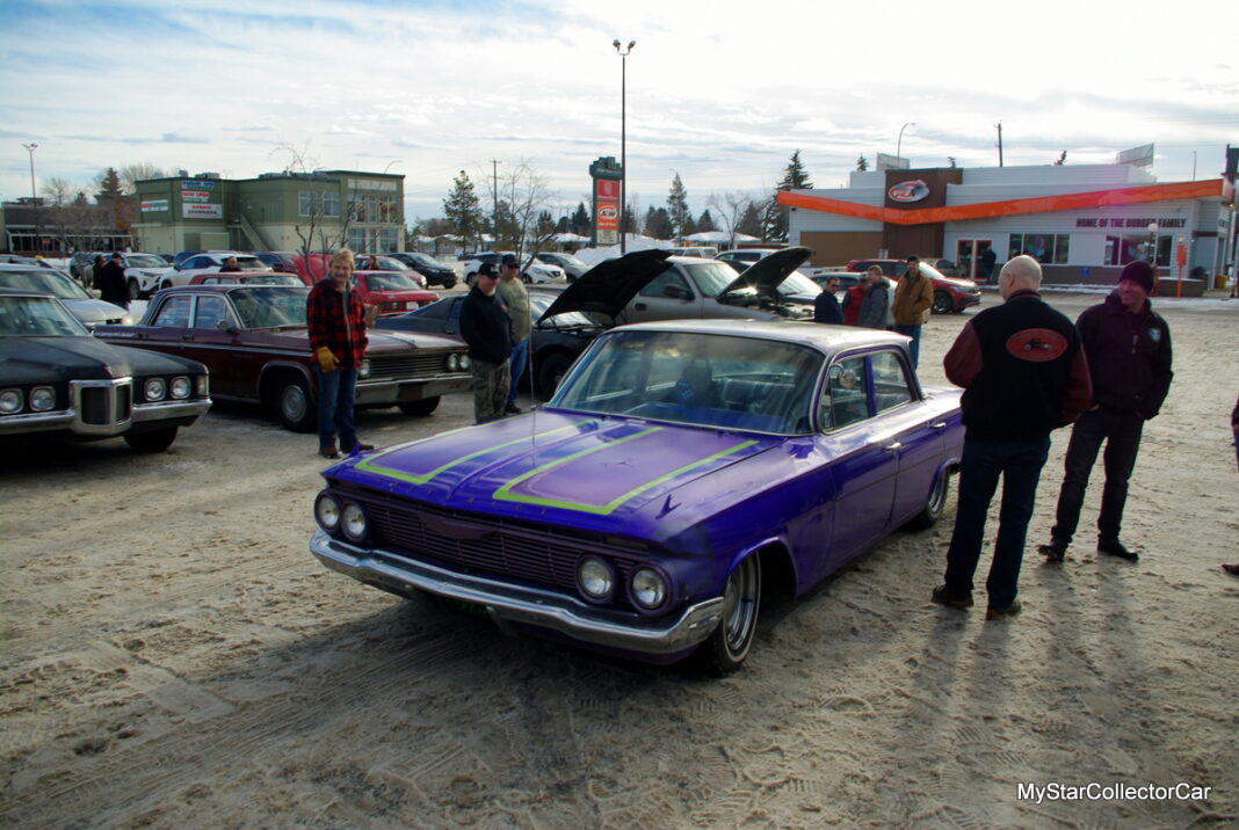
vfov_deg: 48.1
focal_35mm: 27
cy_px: 415
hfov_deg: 67.3
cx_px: 620
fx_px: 931
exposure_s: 1/250
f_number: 6.7
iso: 100
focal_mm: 18
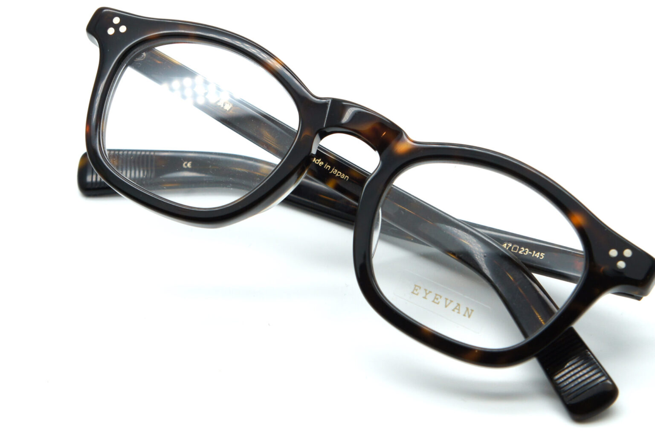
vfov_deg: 29.8
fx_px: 818
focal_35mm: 45
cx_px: 328
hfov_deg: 43.6
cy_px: 218
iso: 400
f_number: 14
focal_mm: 25
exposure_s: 1/60
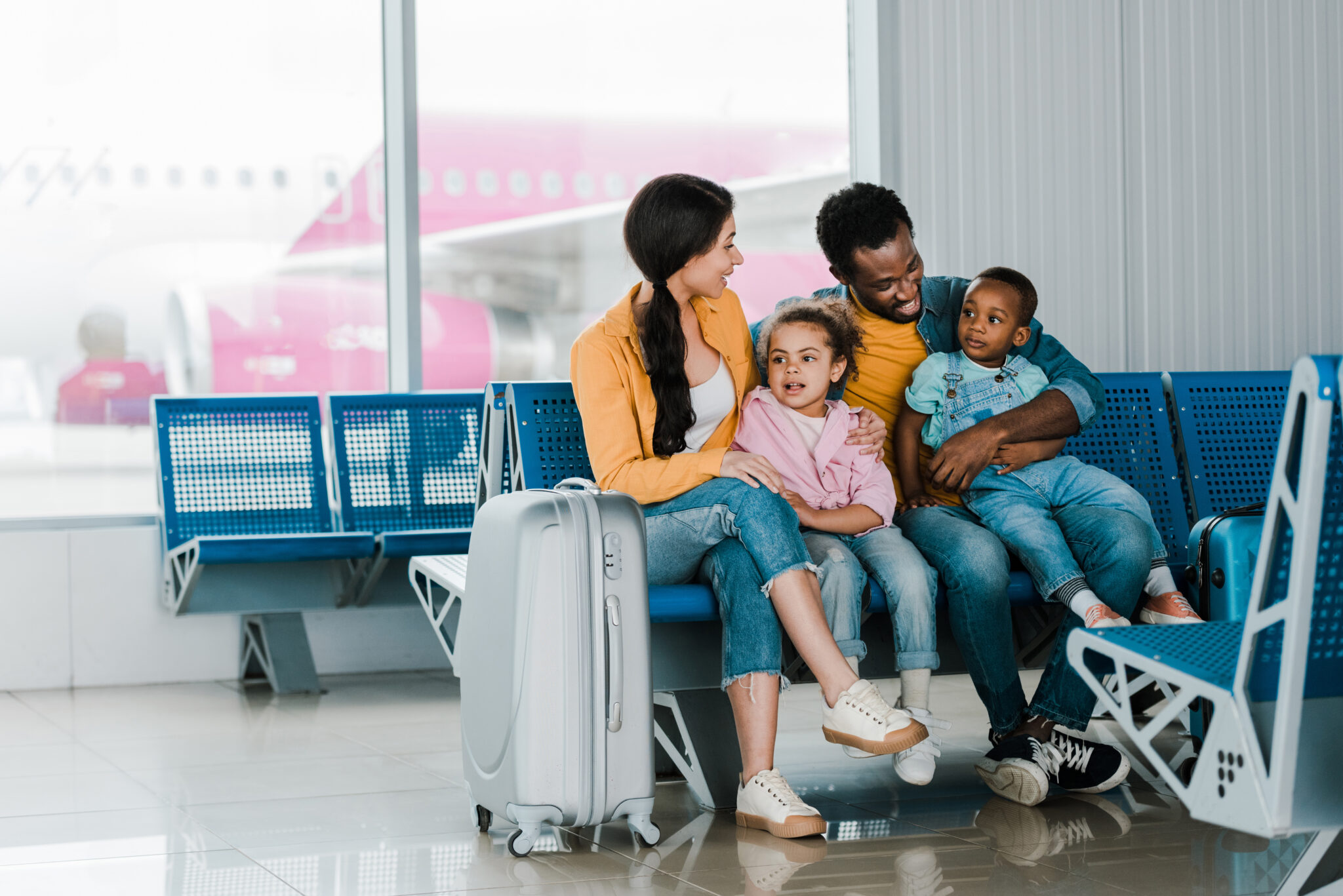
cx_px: 672
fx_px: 2799
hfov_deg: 27.0
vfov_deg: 18.2
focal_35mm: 75
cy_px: 448
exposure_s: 1/200
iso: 500
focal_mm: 75
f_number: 3.5
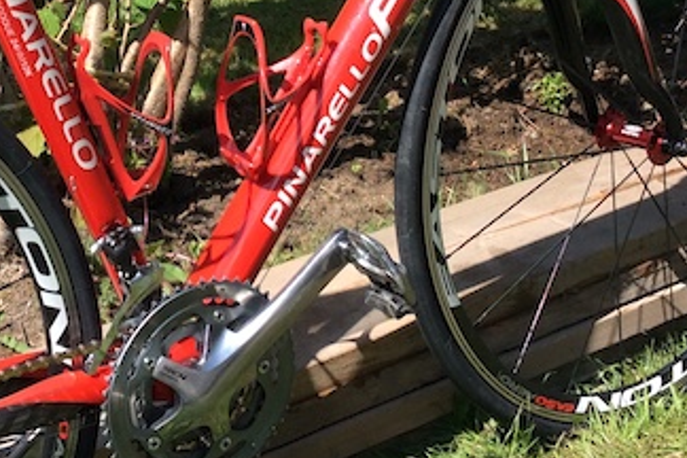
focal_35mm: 82
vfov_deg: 16.5
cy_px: 64
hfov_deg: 24.5
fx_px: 1565
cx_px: 161
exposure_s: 1/894
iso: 32
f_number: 2.4
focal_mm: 3.3
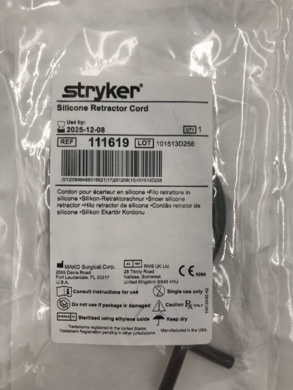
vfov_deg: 63.4
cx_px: 146
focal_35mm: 28
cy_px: 195
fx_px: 316
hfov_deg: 49.7
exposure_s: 1/60
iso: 25
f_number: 1.8
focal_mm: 3.99
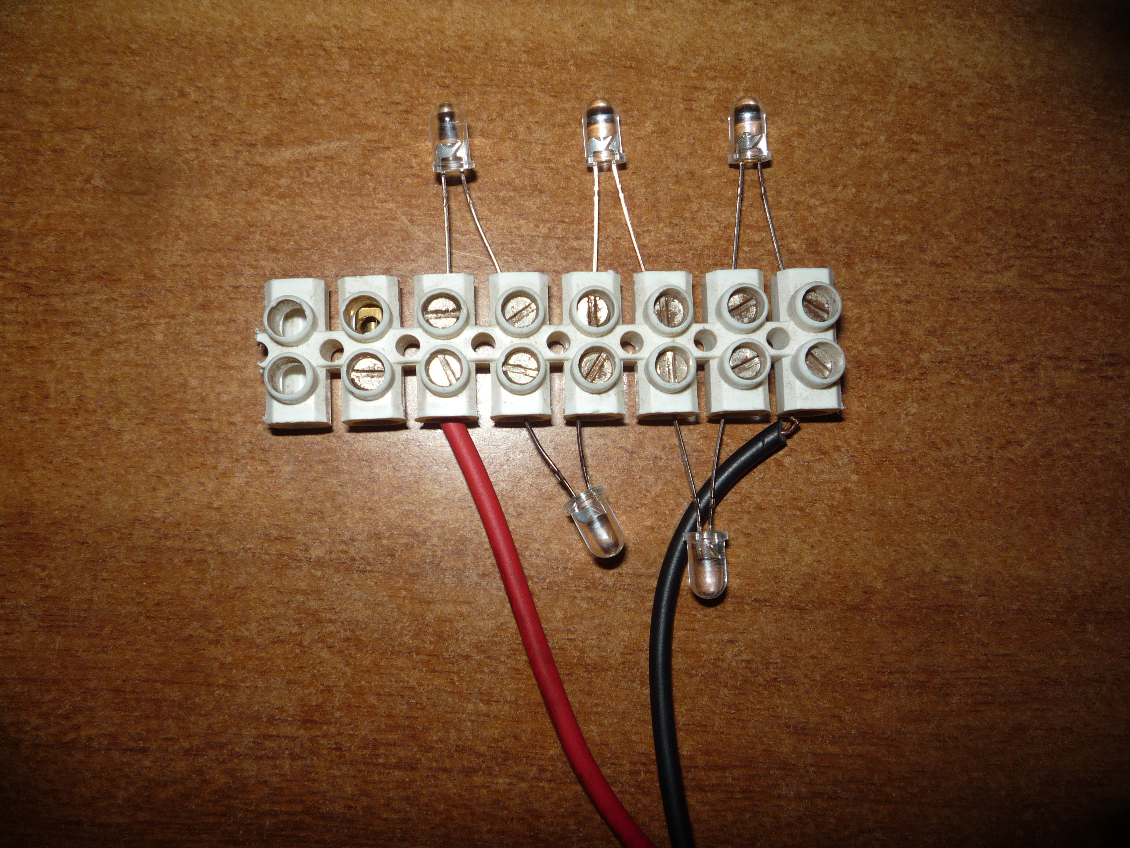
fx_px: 979
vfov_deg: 46.8
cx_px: 565
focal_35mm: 30
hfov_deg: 60.0
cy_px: 424
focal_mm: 5.2
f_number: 4
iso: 100
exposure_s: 1/30
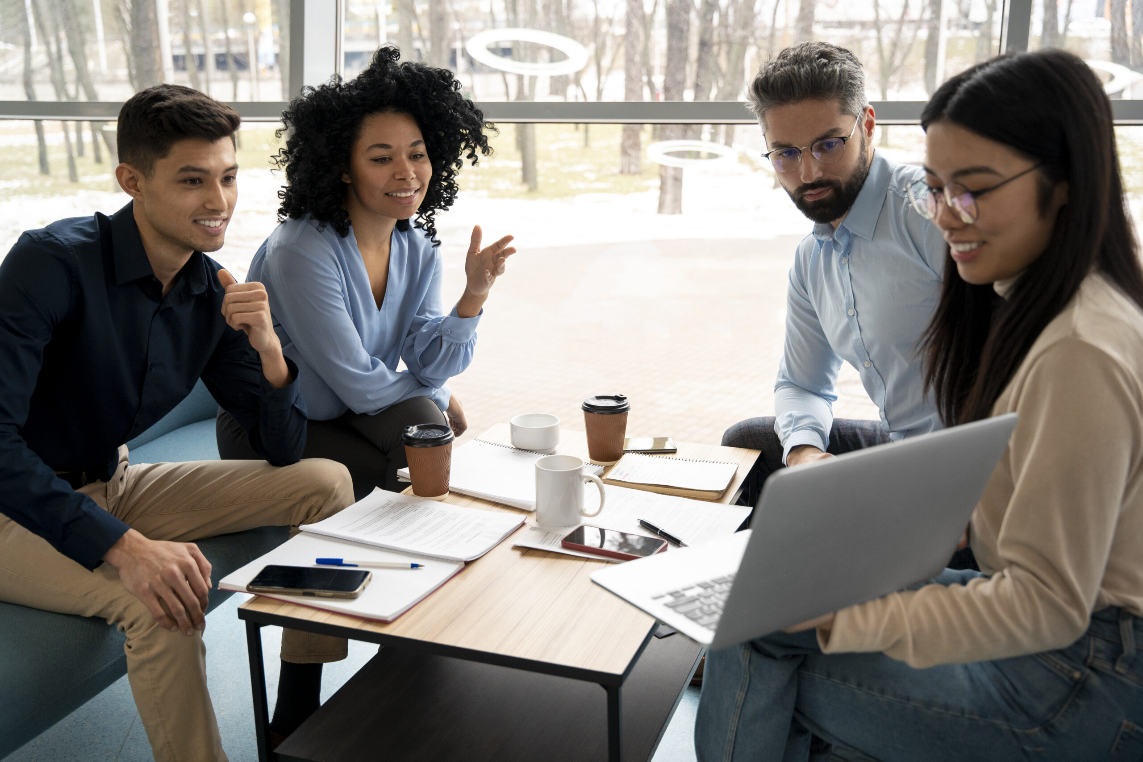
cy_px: 381
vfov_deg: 36.6
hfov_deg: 52.8
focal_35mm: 36
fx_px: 1153
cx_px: 572
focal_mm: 36.3
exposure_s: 1/125
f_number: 3.5
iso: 1000
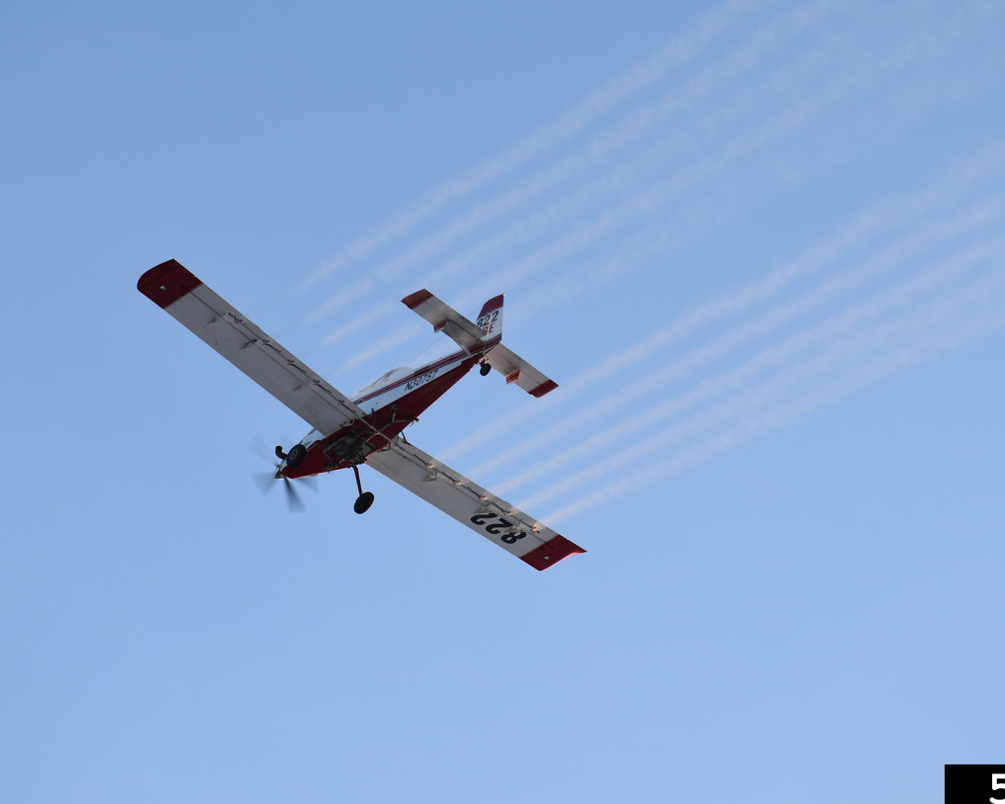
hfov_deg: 12.9
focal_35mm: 149
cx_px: 482
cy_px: 308
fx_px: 4432
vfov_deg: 10.4
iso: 200
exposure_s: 1/250
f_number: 8
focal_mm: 70
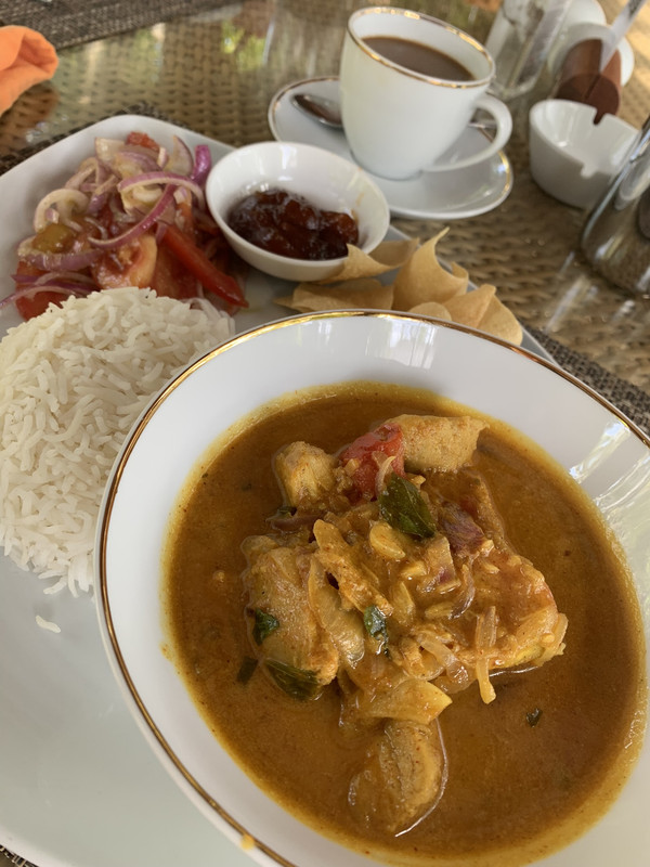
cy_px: 434
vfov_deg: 67.3
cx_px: 325
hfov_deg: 53.1
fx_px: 651
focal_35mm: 26
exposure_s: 1/121
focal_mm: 4.25
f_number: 1.8
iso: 64
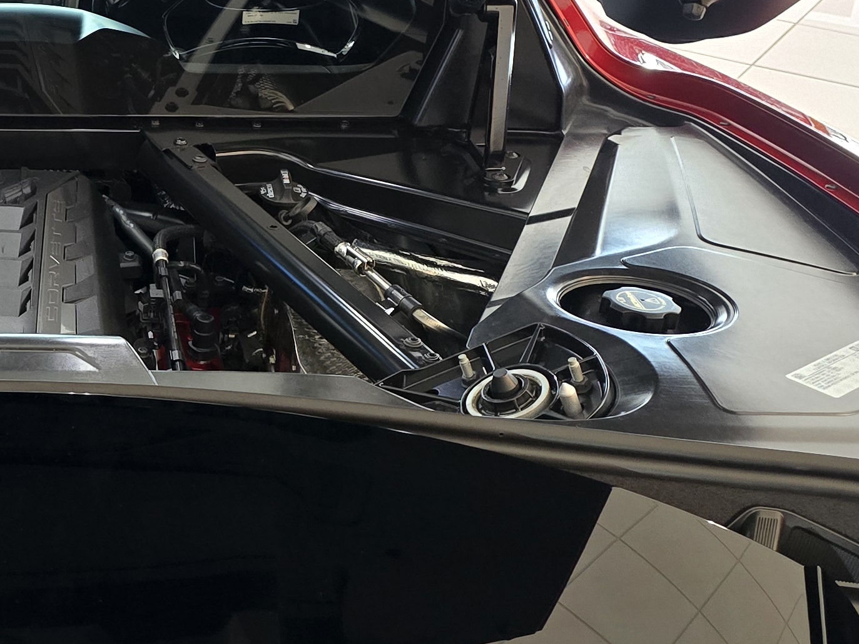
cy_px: 375
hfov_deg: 27.2
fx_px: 1663
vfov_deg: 21.9
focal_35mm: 67
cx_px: -11
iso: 1000
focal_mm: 6.3
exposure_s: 1/60
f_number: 1.7
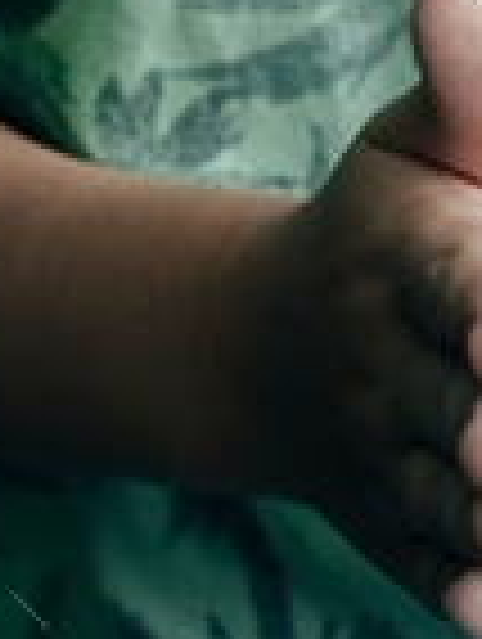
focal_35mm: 329
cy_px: -1132
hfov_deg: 4.5
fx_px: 6090
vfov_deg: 5.7
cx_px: 324
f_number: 3.2
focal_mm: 55
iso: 125
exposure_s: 1/250
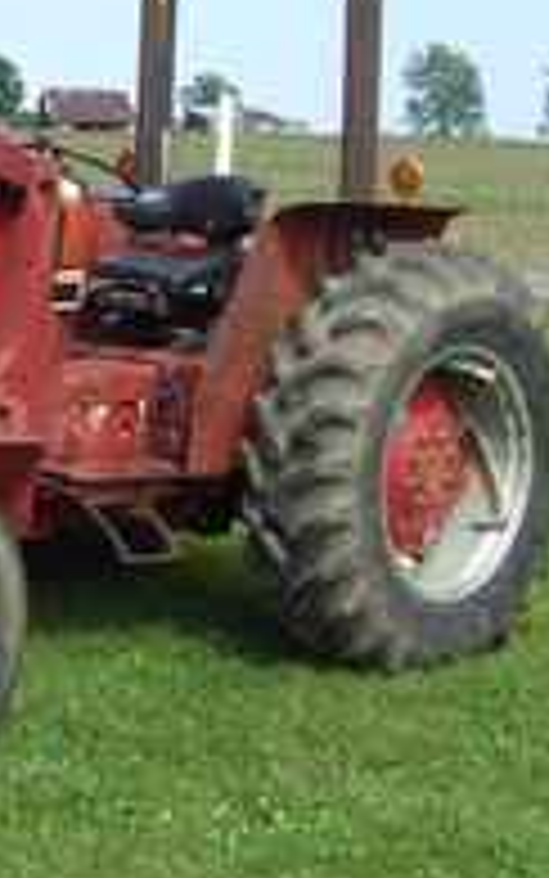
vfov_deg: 23.5
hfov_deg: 14.6
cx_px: -27
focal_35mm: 88
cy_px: 333
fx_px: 2105
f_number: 4.8
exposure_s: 1/320
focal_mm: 7.6
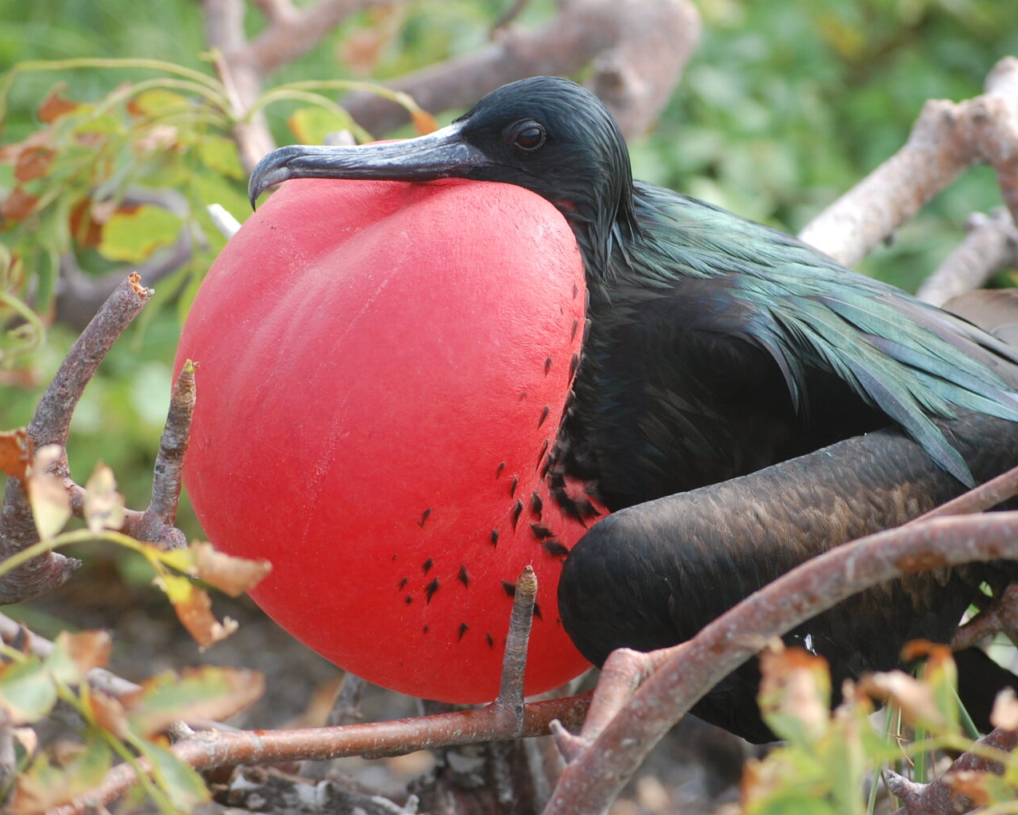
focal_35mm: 190
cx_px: 566
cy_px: 408
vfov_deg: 8.1
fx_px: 5726
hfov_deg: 10.2
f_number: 5.6
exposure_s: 1/500
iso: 360
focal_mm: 112
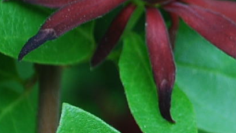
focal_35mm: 269
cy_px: -64
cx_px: 452
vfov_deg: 4.5
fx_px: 1682
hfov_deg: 7.7
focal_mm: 36
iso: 200
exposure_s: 1/50
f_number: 5.3
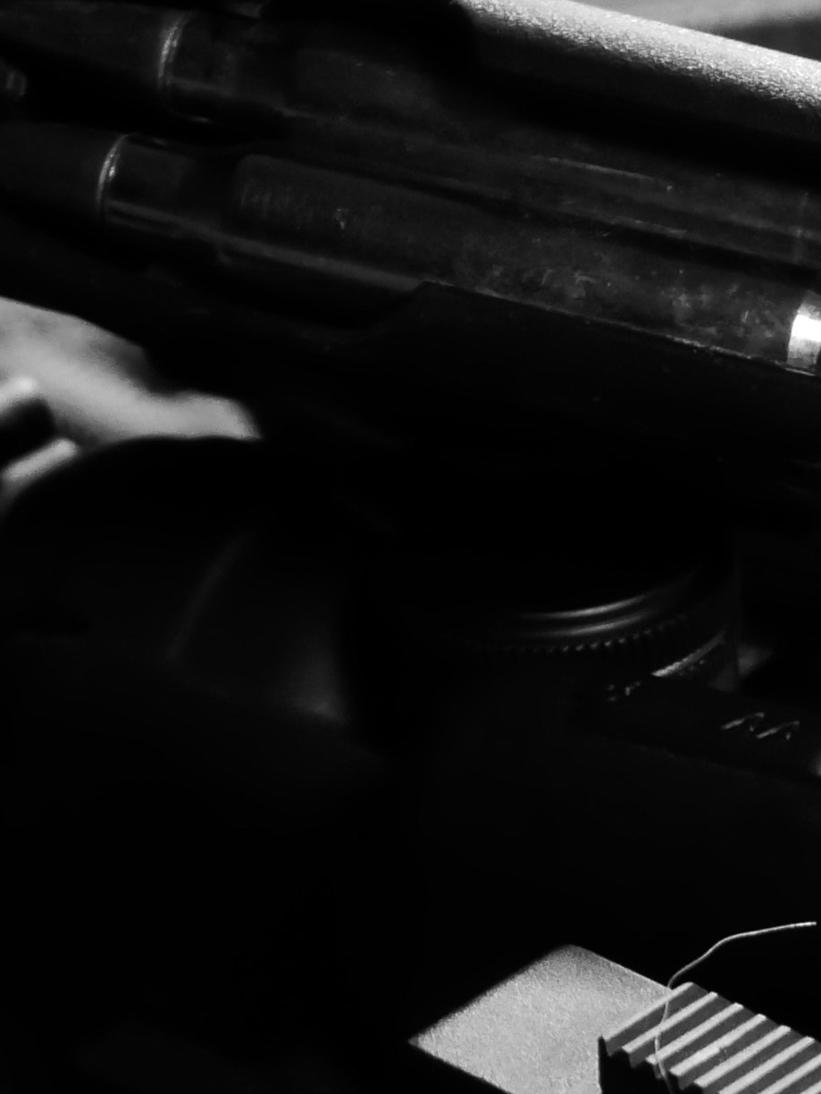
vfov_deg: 8.1
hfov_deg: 6.1
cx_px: 1424
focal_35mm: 240
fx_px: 7588
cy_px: 1457
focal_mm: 32
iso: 3200
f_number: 5.6
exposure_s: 1/50
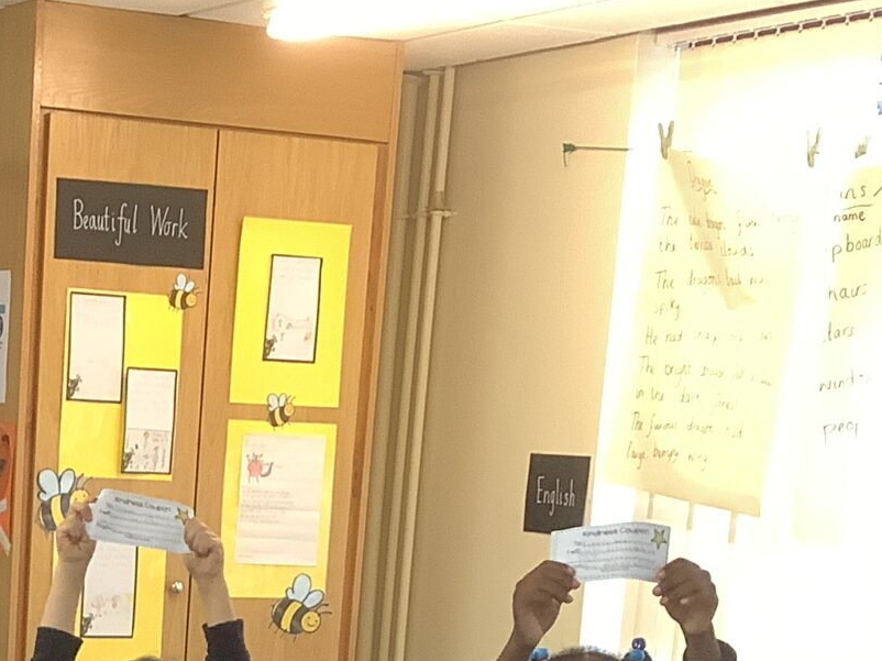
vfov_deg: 13.9
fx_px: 2522
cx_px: 85
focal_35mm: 99
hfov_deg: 19.5
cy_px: 1035
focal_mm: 3.3
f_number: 2.4
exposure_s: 1/50
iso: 125
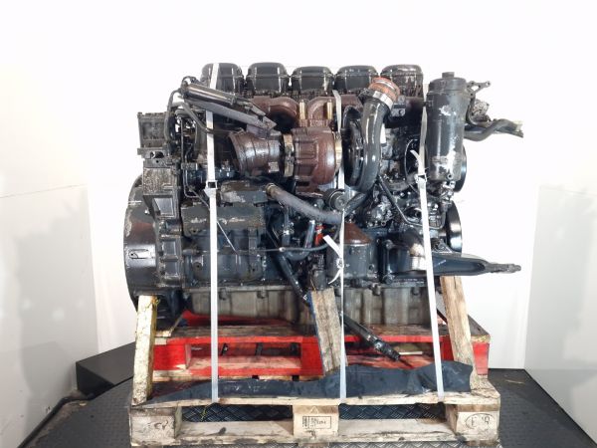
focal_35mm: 23
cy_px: 224
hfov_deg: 73.9
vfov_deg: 58.9
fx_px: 397
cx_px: 298
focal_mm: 6.4
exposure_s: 1/50
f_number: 1.8
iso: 160
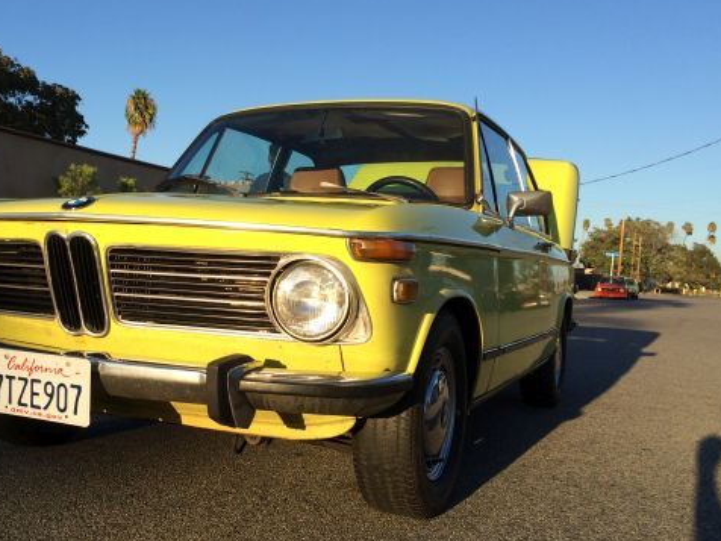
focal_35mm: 39
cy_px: 294
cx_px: 245
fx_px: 812
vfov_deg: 36.8
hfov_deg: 47.2
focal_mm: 4.15
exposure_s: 1/1208
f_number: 2.2
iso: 32
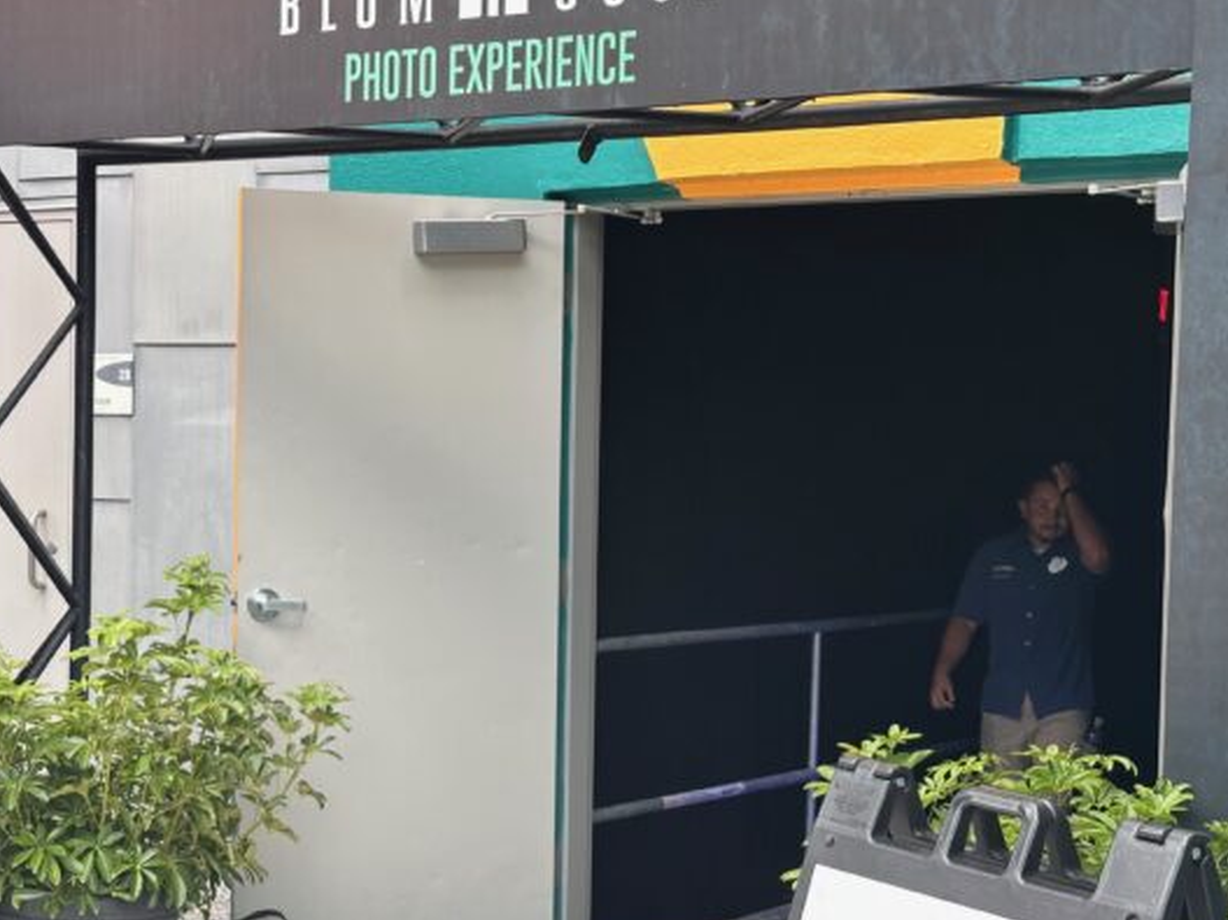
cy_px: 571
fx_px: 2483
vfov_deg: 21.0
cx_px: 536
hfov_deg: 27.8
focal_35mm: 70
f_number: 1.78
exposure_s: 1/336
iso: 64
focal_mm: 6.86
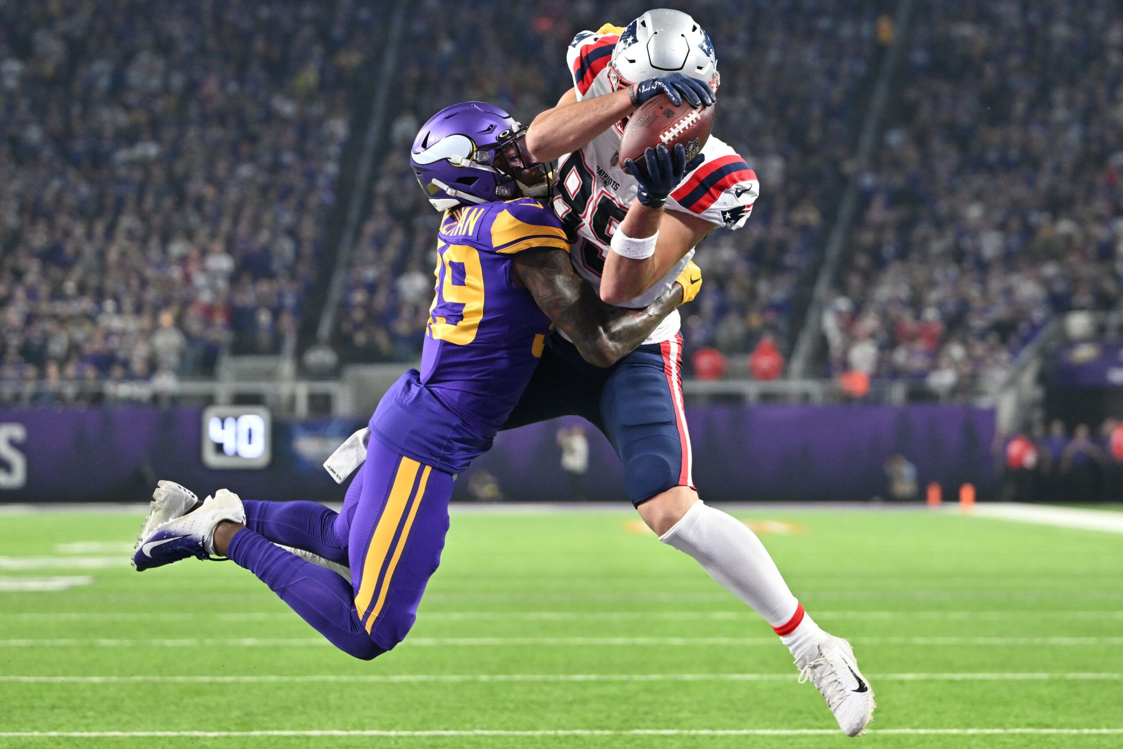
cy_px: 374
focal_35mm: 104
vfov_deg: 13.2
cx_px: 562
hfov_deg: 19.6
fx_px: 3244
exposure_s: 1/1250
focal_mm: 104
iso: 2000
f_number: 2.8
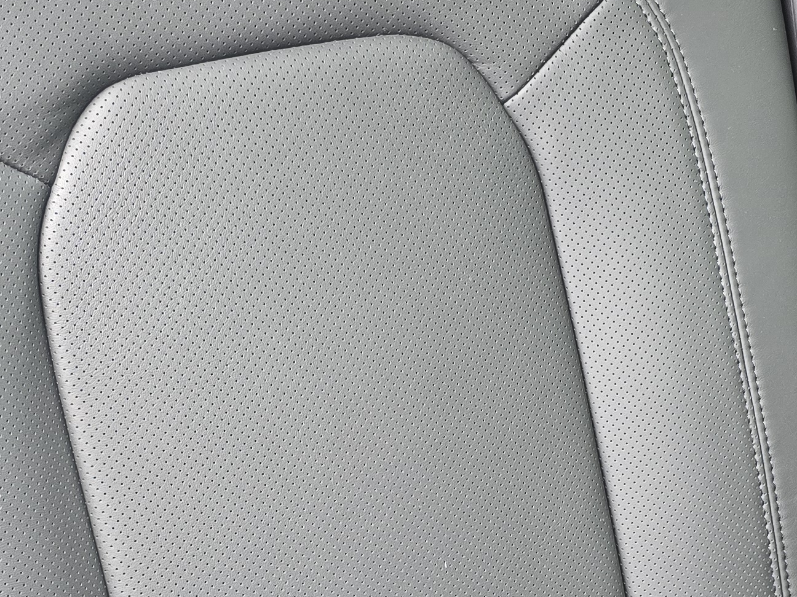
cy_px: 480
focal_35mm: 71
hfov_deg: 27.3
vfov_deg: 20.5
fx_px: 1635
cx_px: 502
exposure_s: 1/120
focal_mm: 6.3
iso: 160
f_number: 1.7
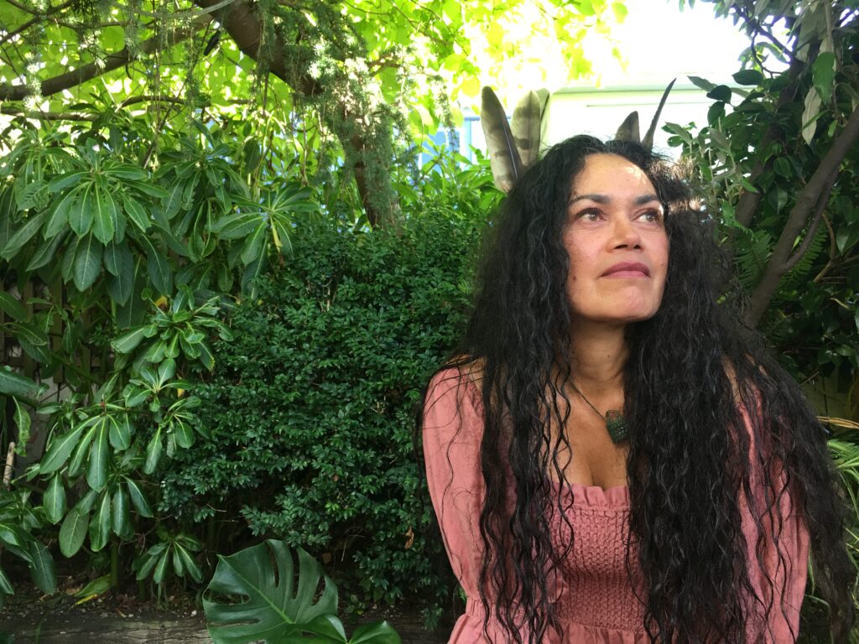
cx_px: 430
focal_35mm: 29
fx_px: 720
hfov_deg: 61.7
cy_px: 322
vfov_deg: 48.2
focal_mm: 4.15
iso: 32
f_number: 2.2
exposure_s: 1/33
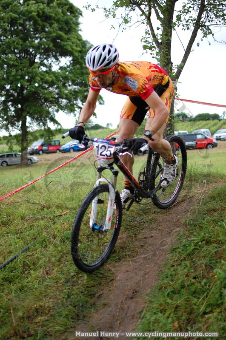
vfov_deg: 37.9
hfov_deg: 25.7
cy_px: 170
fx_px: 496
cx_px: 113
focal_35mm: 52
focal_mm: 35
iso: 800
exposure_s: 1/3200
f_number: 2
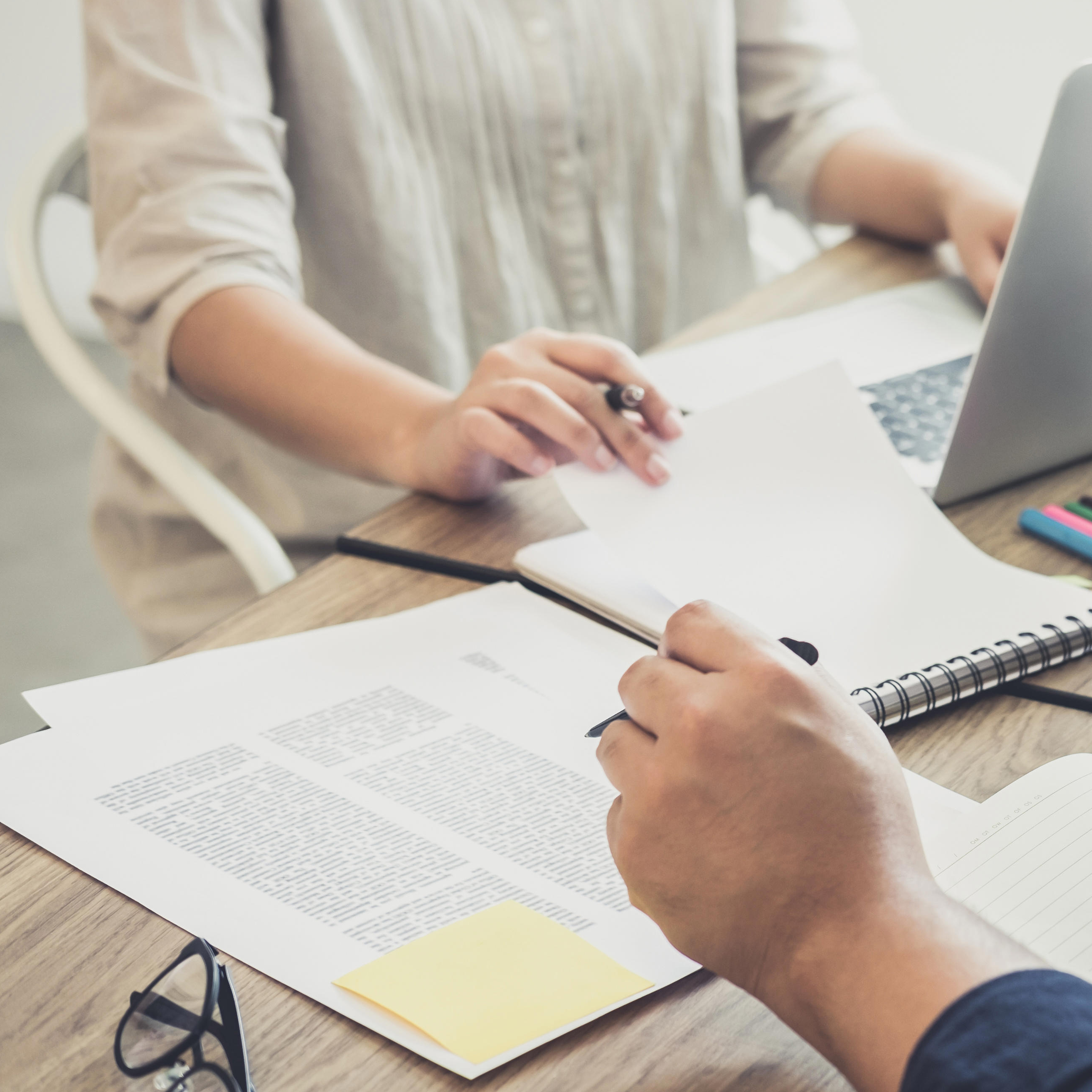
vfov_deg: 20.4
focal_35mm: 85
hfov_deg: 20.0
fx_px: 3034
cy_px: 581
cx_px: 978
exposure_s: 1/100
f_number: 2.8
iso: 400
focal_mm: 35
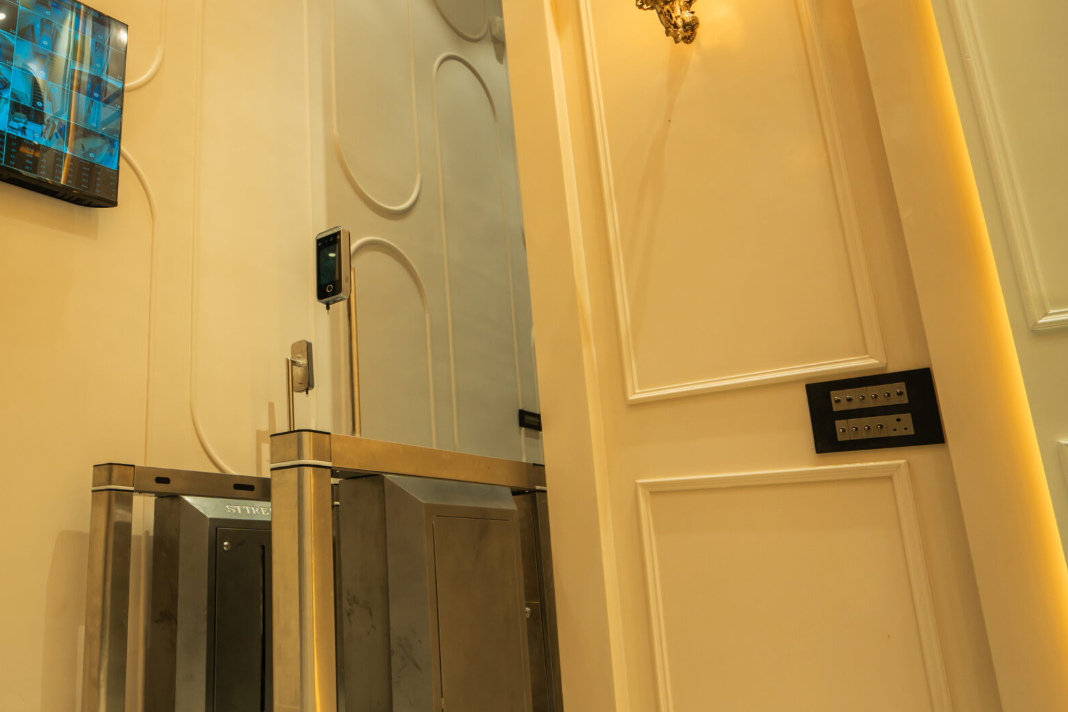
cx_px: 224
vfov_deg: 49.6
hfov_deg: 63.8
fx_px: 771
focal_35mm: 26
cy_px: 359
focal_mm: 16
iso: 800
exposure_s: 1/100
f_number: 4
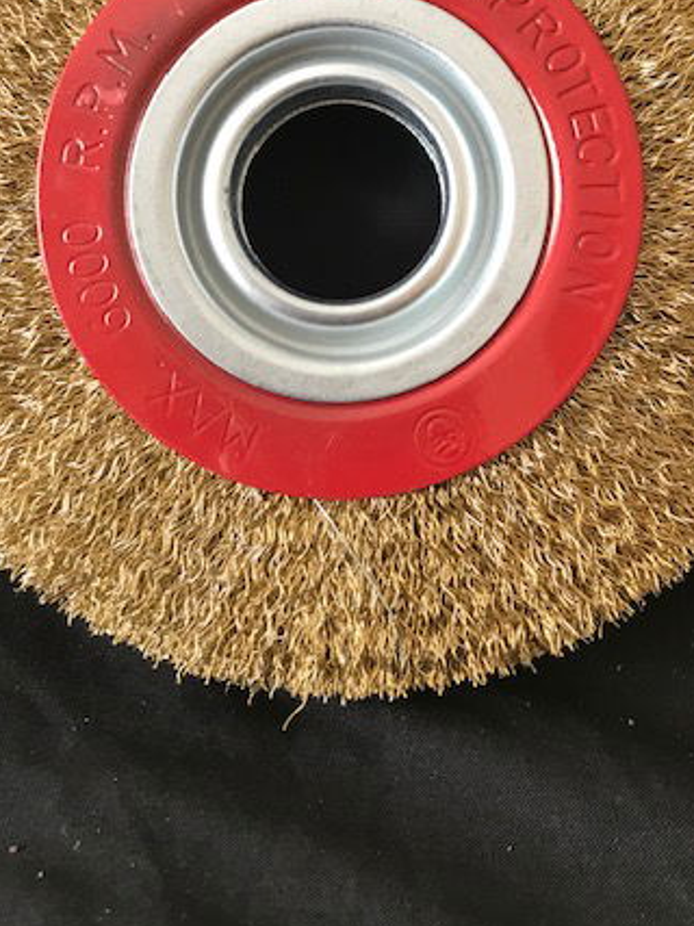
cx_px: 343
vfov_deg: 43.9
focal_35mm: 42
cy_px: 280
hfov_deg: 34.3
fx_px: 1123
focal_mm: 3.99
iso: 40
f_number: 1.8
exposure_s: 1/33
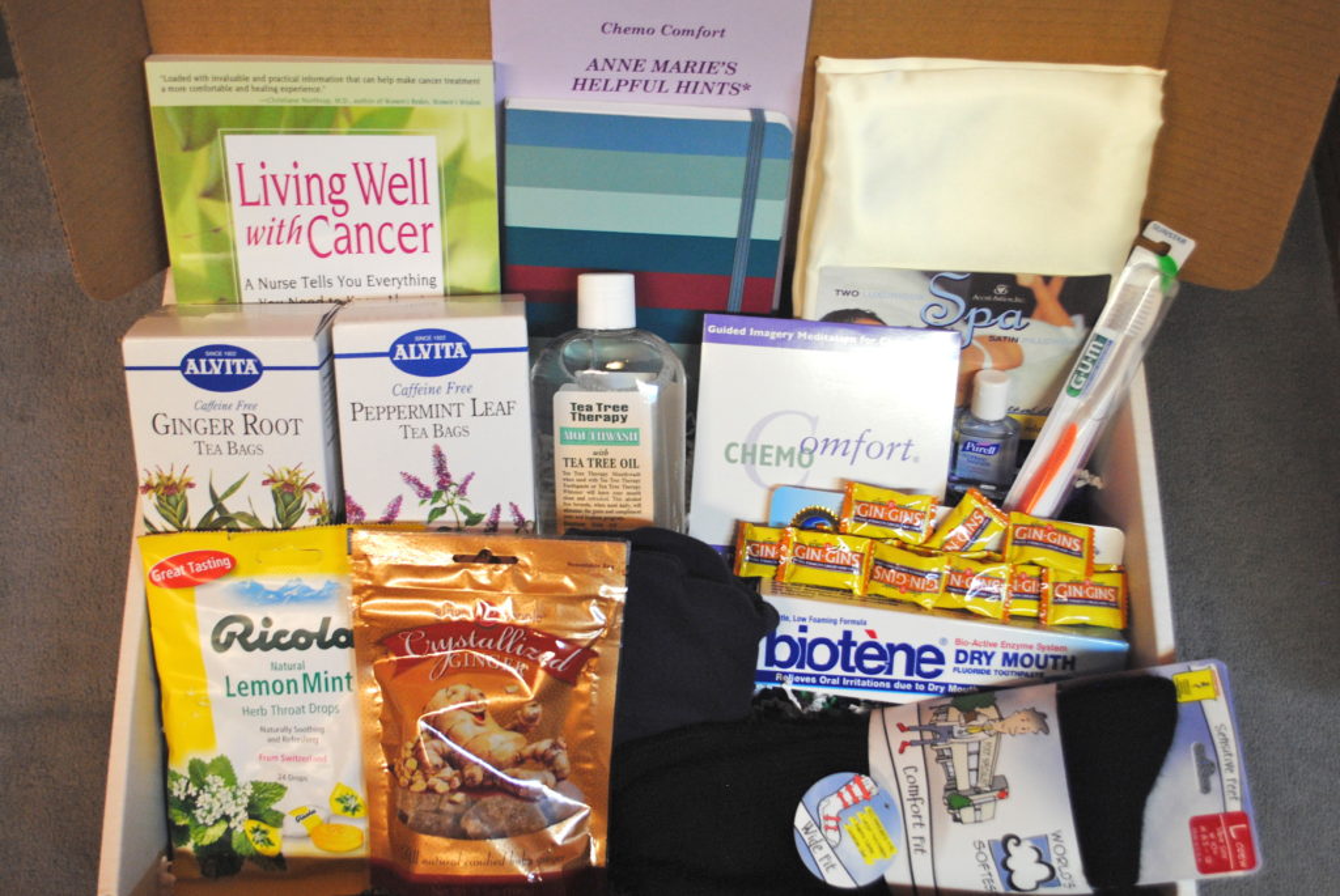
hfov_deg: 57.2
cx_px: 670
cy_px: 448
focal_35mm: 33
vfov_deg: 40.1
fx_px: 1230
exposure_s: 1/30
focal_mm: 22
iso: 500
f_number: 4
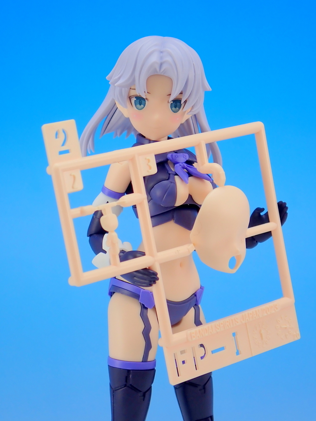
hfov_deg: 14.8
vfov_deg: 19.6
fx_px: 1217
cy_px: 210
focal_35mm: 100
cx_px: 158
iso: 100
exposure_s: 1/13
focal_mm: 18
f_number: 4.9
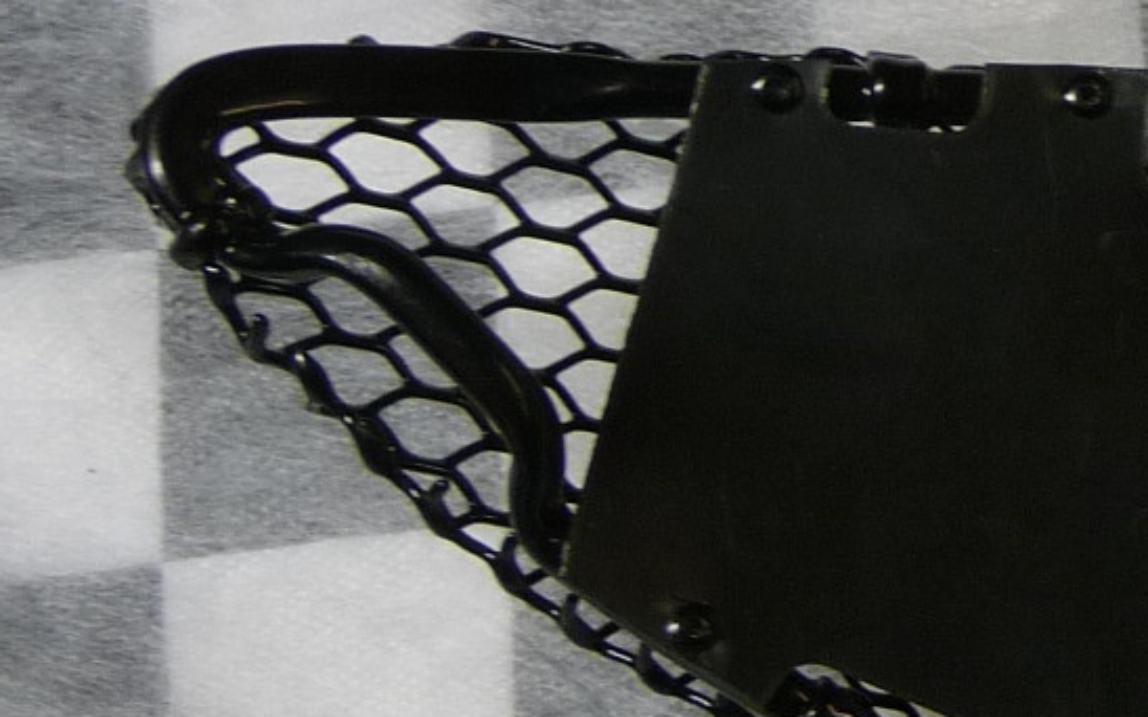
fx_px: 3471
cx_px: 2057
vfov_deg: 11.7
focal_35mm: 111
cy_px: 553
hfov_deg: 16.0
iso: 125
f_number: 3.3
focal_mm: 4.7
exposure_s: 1/30
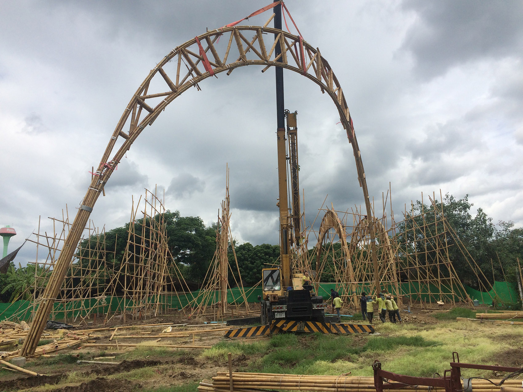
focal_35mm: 29
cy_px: 196
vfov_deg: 48.2
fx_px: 438
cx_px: 262
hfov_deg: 61.7
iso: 32
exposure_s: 1/3731
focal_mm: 4.15
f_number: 2.2
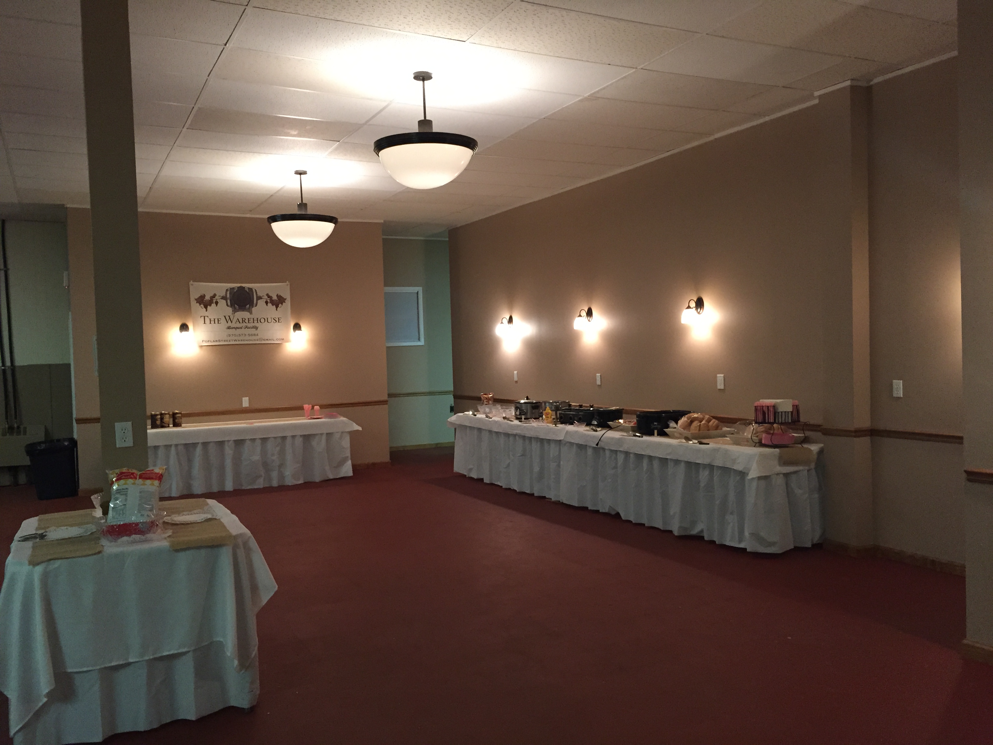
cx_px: 496
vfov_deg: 48.2
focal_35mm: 29
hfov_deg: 61.7
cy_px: 372
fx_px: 832
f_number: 2.2
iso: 250
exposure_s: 1/30
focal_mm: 4.15
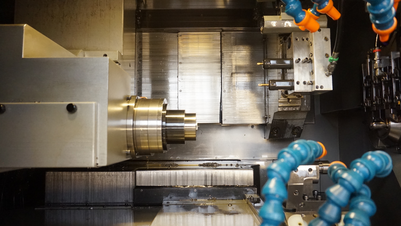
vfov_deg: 44.4
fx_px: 276
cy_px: 117
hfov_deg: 71.9
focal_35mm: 26
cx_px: 203
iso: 2500
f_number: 3.5
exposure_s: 1/160
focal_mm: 16
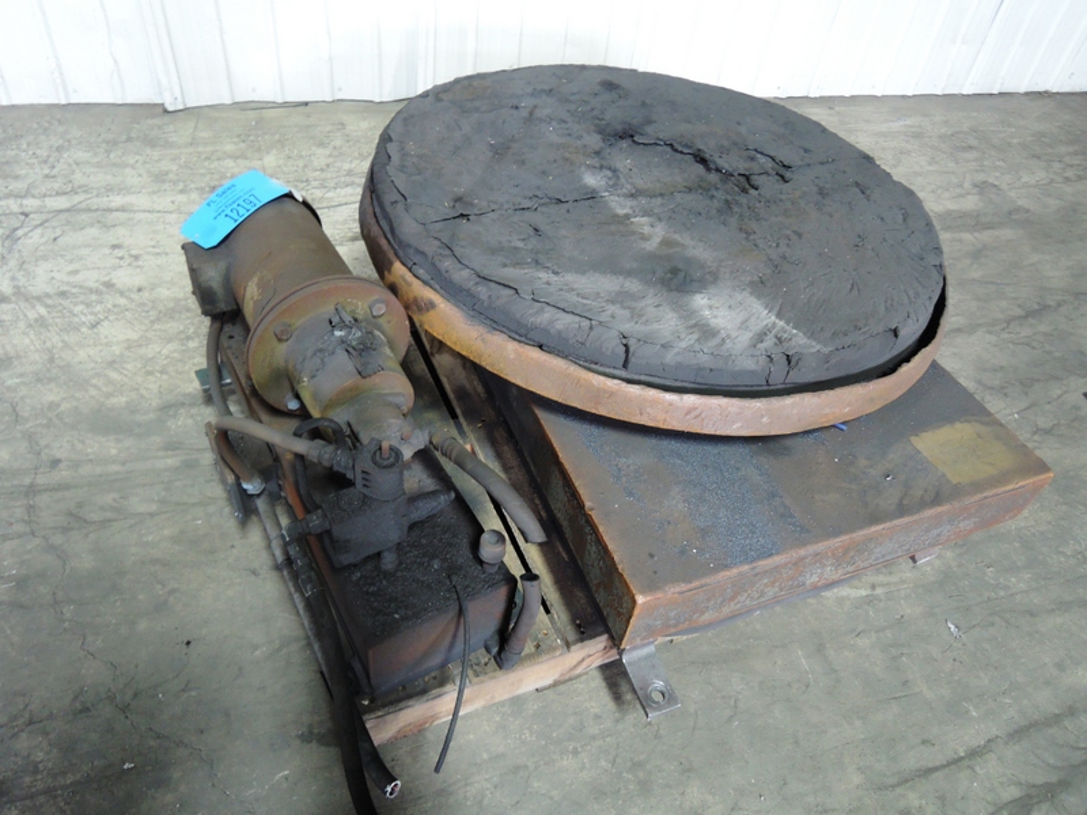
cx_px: 544
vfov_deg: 56.8
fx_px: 754
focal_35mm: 24
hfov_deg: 71.6
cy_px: 408
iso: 400
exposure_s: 1/15
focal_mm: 5.1
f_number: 2.8
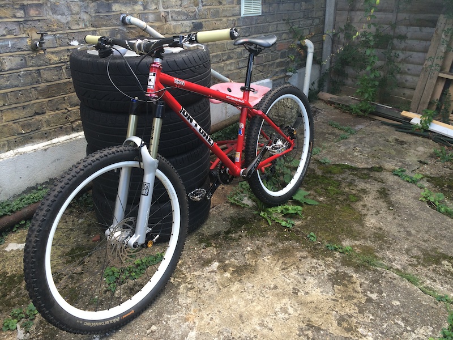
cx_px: 226
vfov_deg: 48.2
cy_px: 170
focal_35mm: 29
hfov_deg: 61.7
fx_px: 380
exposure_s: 1/102
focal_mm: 4.15
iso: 32
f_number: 2.2
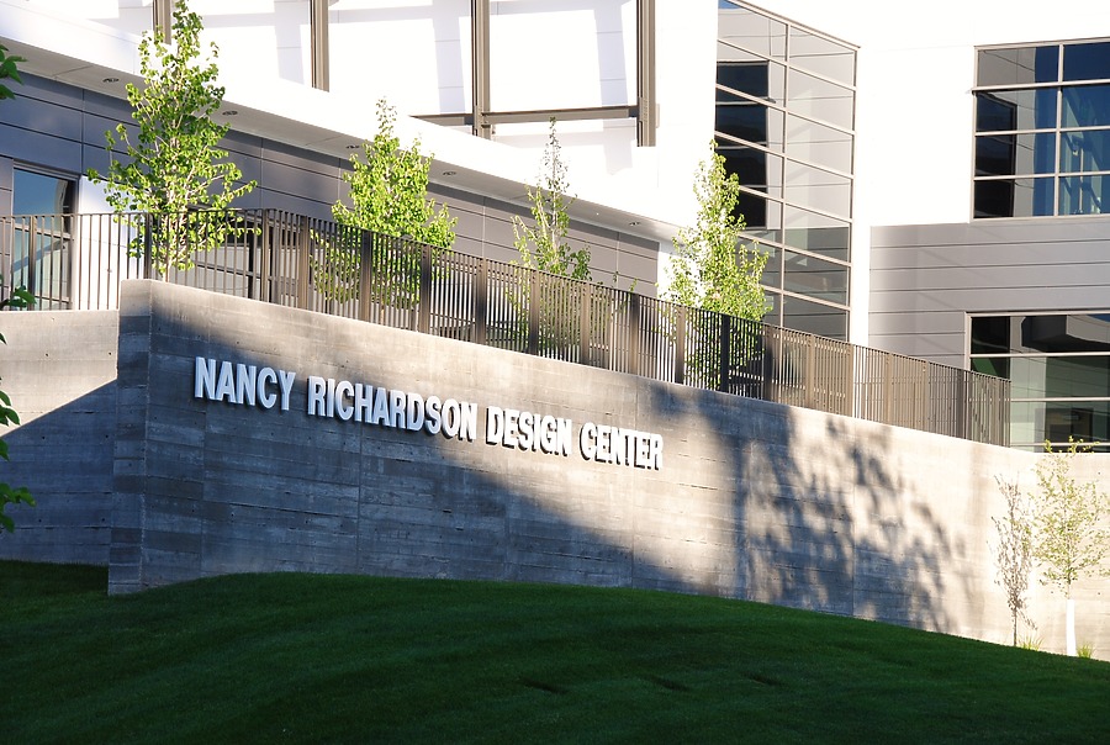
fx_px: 4402
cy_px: 372
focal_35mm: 142
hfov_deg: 14.4
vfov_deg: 9.7
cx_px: 555
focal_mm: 95
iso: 200
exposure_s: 1/160
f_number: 9
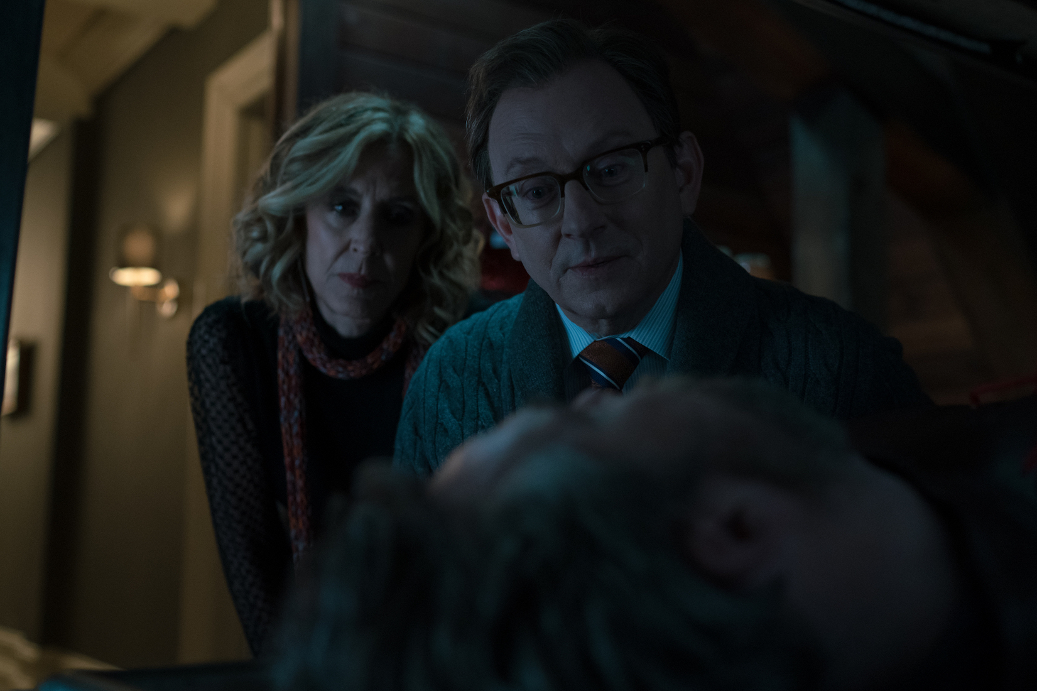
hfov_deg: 45.4
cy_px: 357
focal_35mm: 43
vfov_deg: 31.2
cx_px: 489
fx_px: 1238
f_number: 2
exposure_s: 1/125
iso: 4000
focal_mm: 35
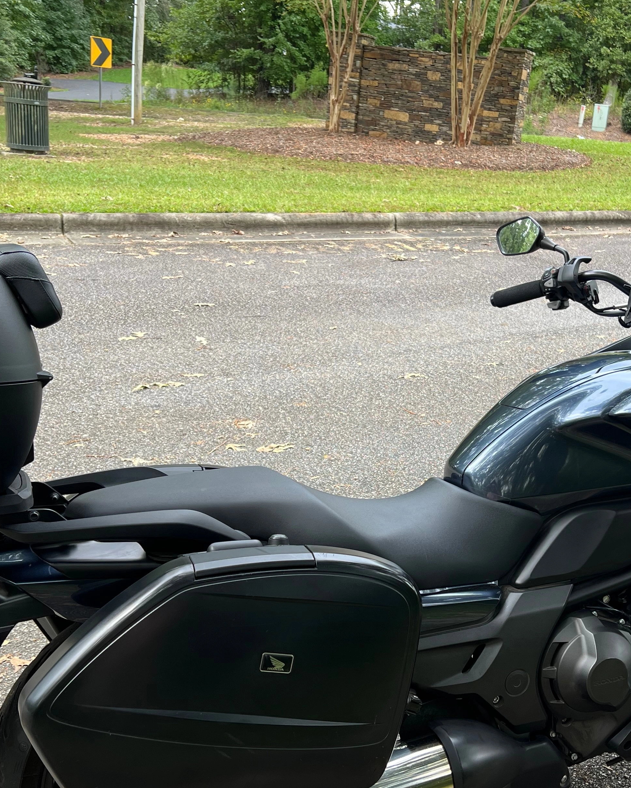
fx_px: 980
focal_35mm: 42
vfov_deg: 43.7
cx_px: 437
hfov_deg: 35.2
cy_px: 454
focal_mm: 5.7
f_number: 1.5
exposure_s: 1/283
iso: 40
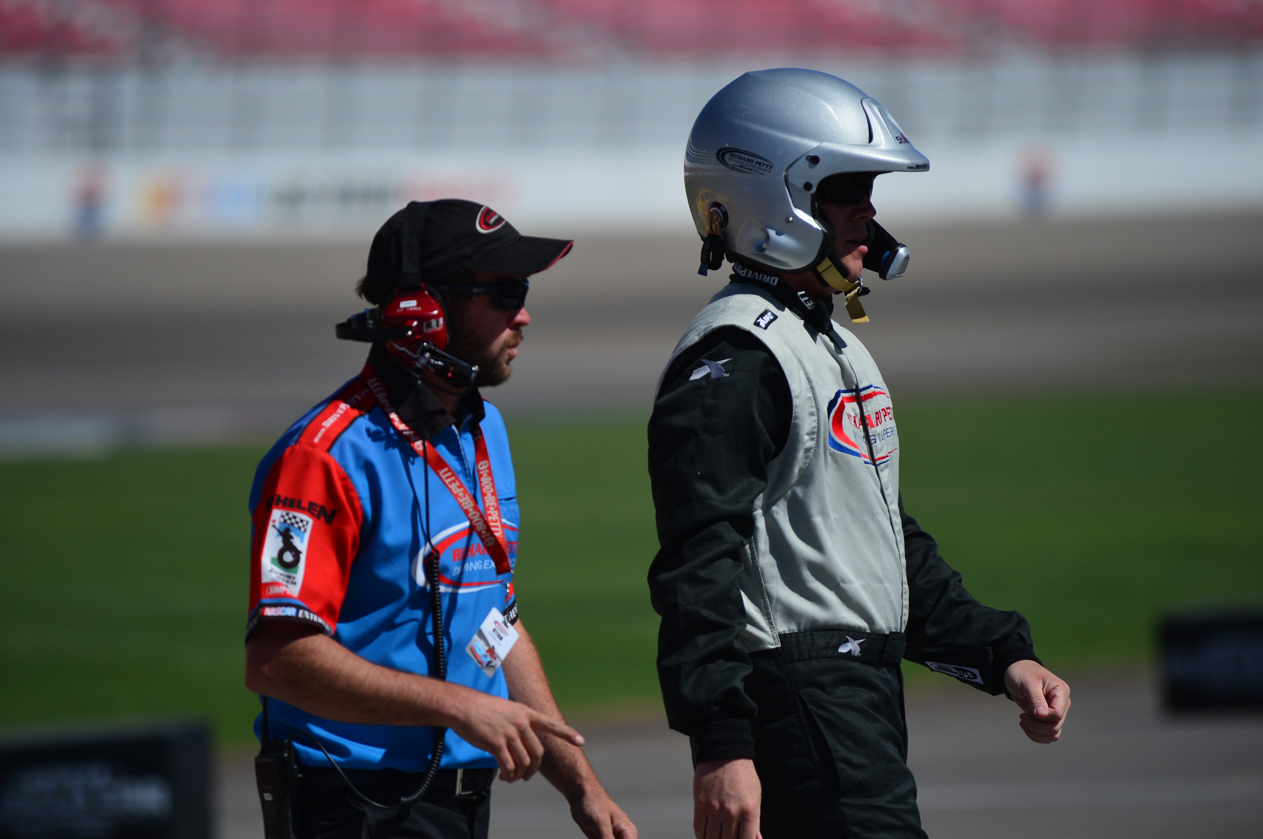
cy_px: 420
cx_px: 632
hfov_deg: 5.2
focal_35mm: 400
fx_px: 14018
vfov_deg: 3.4
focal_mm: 400
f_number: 5.6
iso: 500
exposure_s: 1/6400
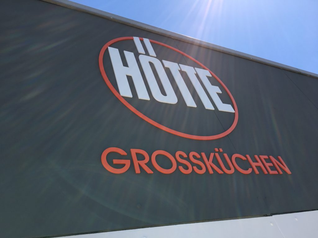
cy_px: 119
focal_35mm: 29
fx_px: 266
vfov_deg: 48.2
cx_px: 159
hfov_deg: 61.7
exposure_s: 1/1570
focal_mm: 4.15
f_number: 2.2
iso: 25
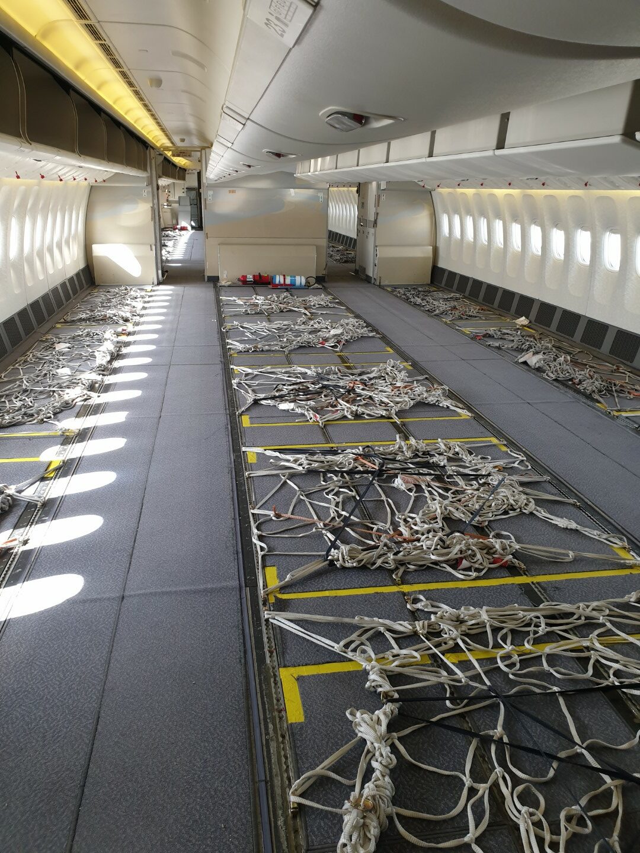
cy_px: 426
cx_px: 320
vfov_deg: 67.3
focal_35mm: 26
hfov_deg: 53.1
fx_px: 641
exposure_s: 1/60
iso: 80
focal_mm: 4.3
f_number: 2.4
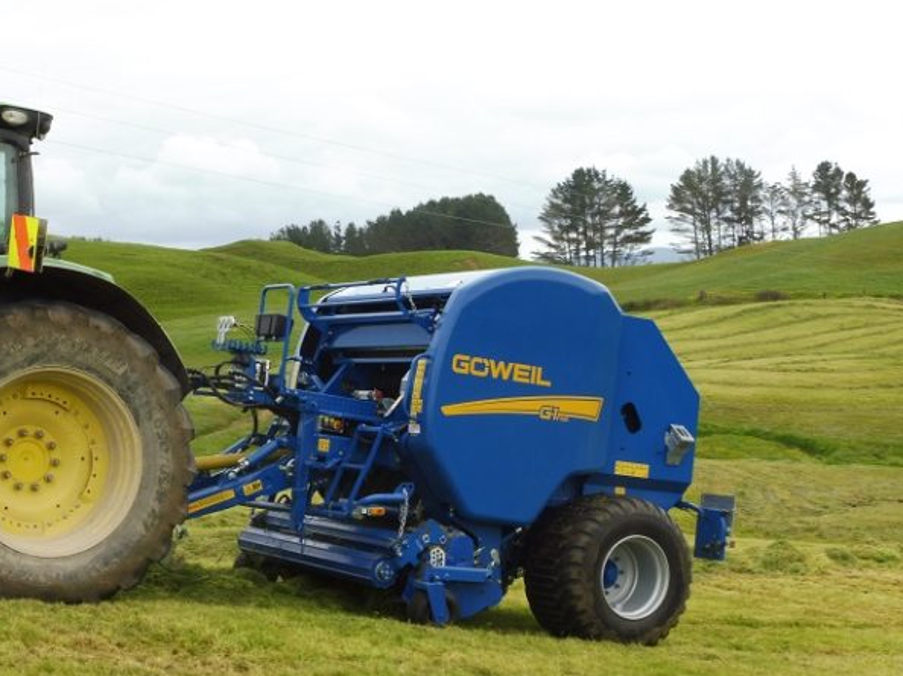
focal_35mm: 75
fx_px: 1956
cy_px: 436
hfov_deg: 26.0
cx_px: 450
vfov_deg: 19.6
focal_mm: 10.3
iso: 100
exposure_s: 1/250
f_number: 6.3
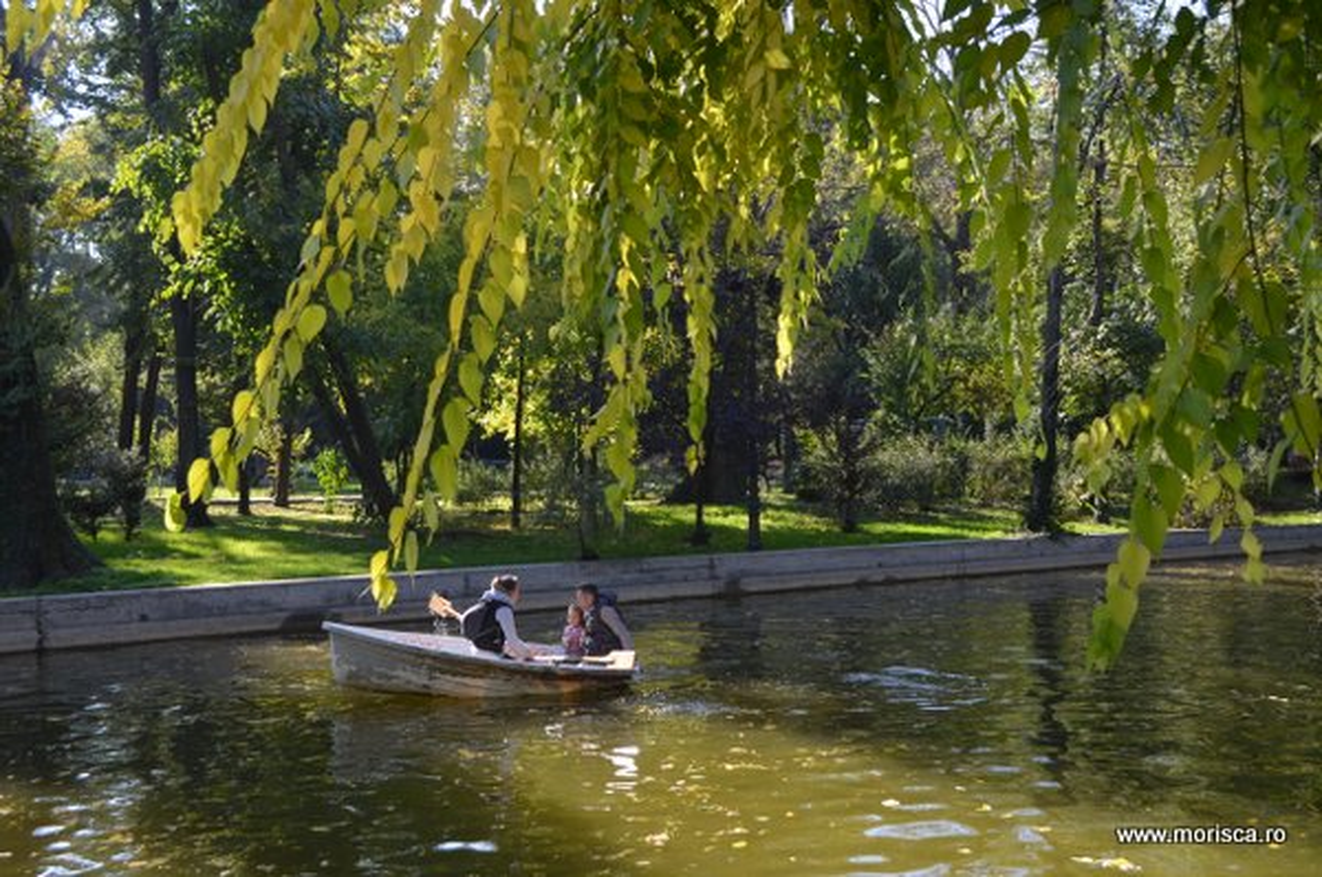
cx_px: 661
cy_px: 438
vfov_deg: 31.8
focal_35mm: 42
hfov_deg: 46.5
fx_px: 1540
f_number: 6.3
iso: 200
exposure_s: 1/160
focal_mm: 28
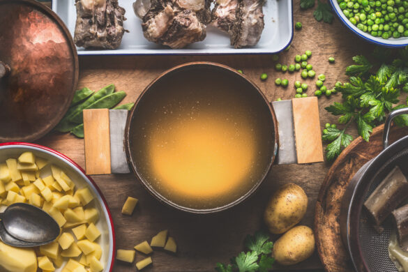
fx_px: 567
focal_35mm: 50
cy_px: 136
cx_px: 204
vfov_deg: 27.0
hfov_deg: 39.6
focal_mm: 50
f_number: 10
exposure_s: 1/125
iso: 100
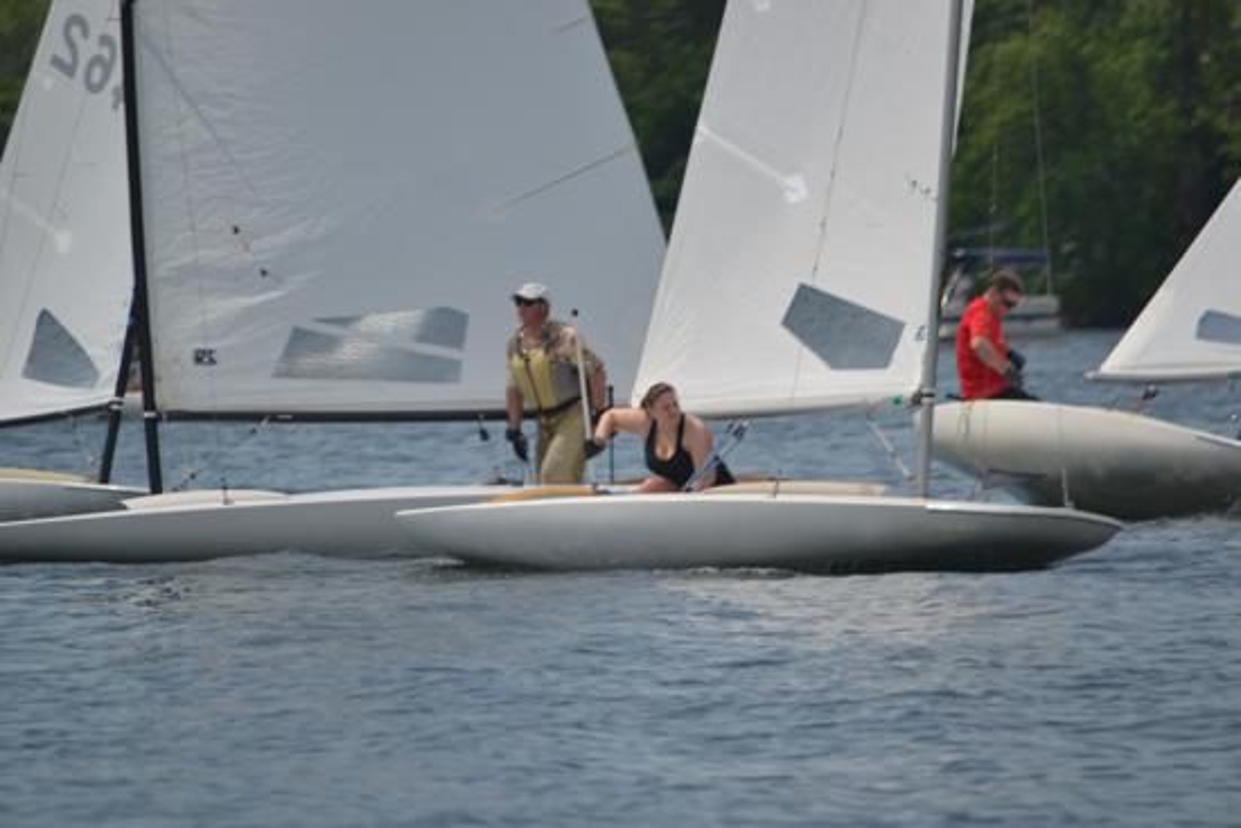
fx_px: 15516
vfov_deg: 3.1
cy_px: 414
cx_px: 620
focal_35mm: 450
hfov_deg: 4.6
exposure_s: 1/320
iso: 100
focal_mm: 300
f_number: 5.6
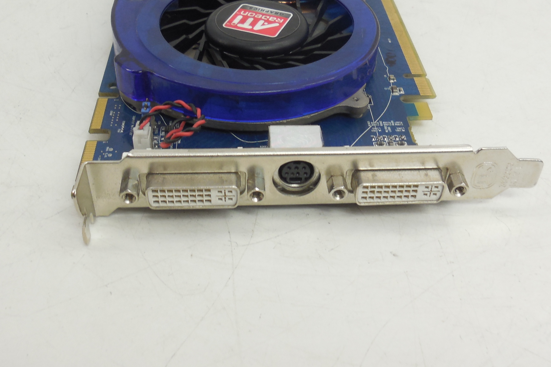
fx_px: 627
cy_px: 142
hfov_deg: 47.4
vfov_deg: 32.5
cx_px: 282
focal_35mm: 41
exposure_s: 1/30
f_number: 3.5
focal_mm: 4.6
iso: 140
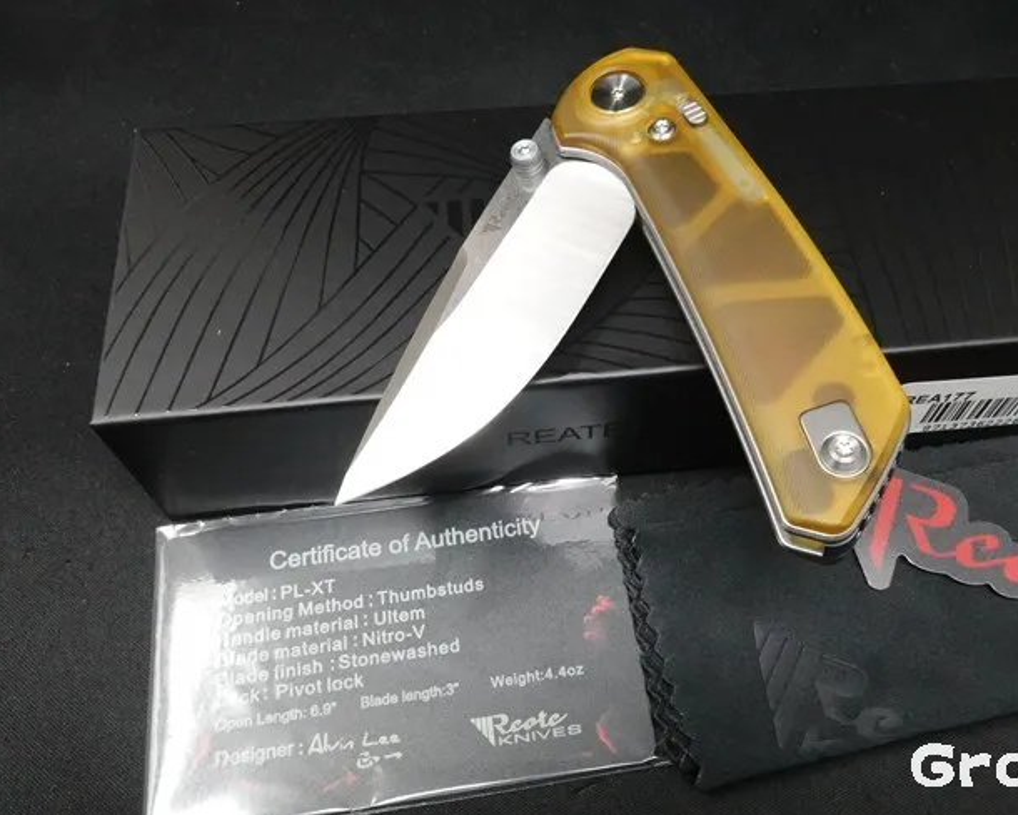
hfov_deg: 53.9
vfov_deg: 44.5
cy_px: 410
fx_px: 994
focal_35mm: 33
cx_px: 599
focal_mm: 10.83
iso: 2000
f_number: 11
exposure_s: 1/30
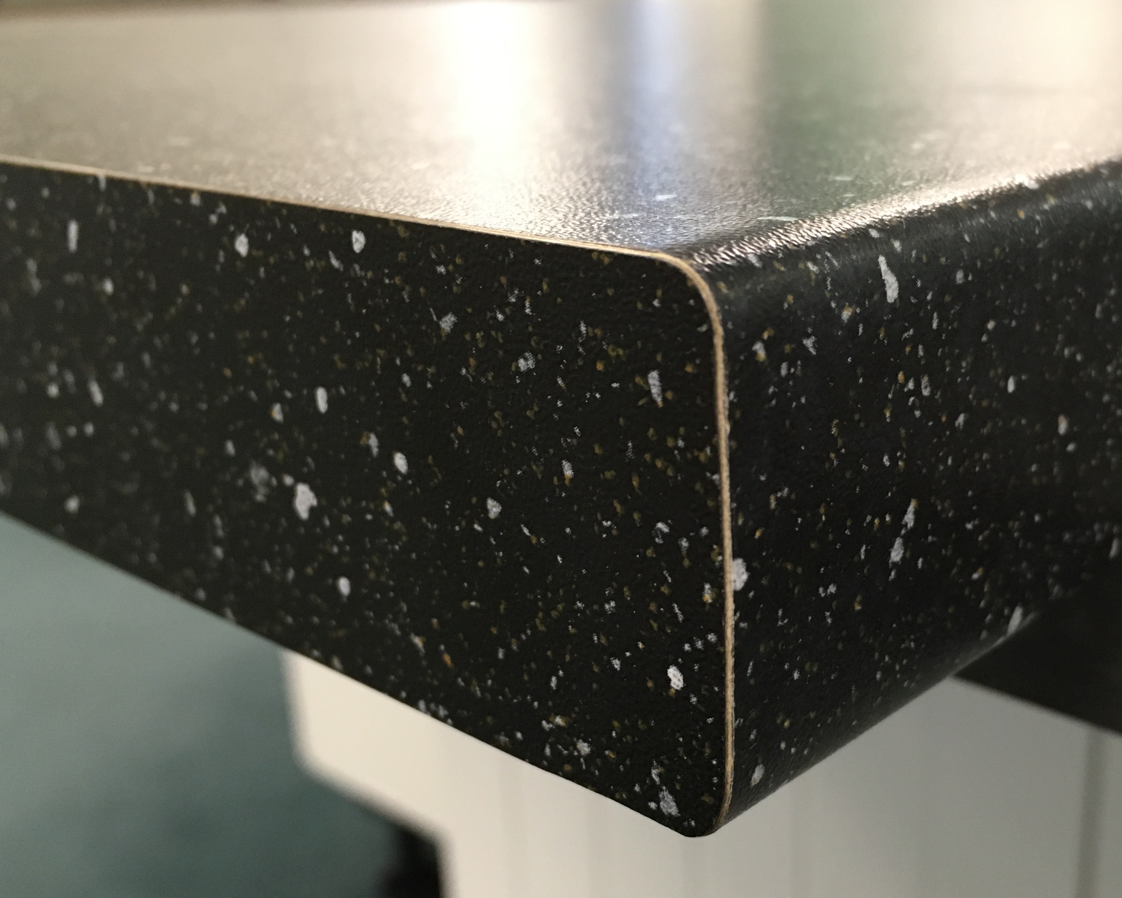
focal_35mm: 41
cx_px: 734
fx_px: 1361
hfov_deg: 44.2
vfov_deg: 36.4
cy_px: 509
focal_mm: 4.15
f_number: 2.2
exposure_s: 1/33
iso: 160
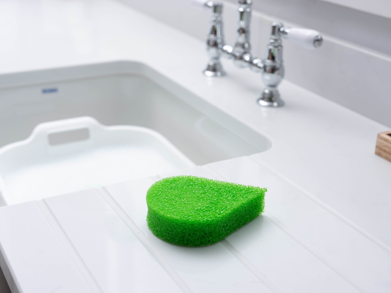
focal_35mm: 50
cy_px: 146
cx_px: 196
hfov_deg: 38.2
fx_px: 565
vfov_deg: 29.1
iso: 200
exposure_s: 1/125
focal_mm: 63
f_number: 6.4
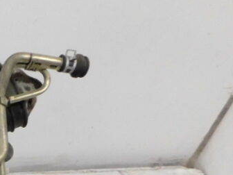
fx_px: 707
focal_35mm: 105
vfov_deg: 13.5
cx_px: -256
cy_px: 243
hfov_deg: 14.8
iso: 400
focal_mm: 4
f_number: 3
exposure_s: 1/15
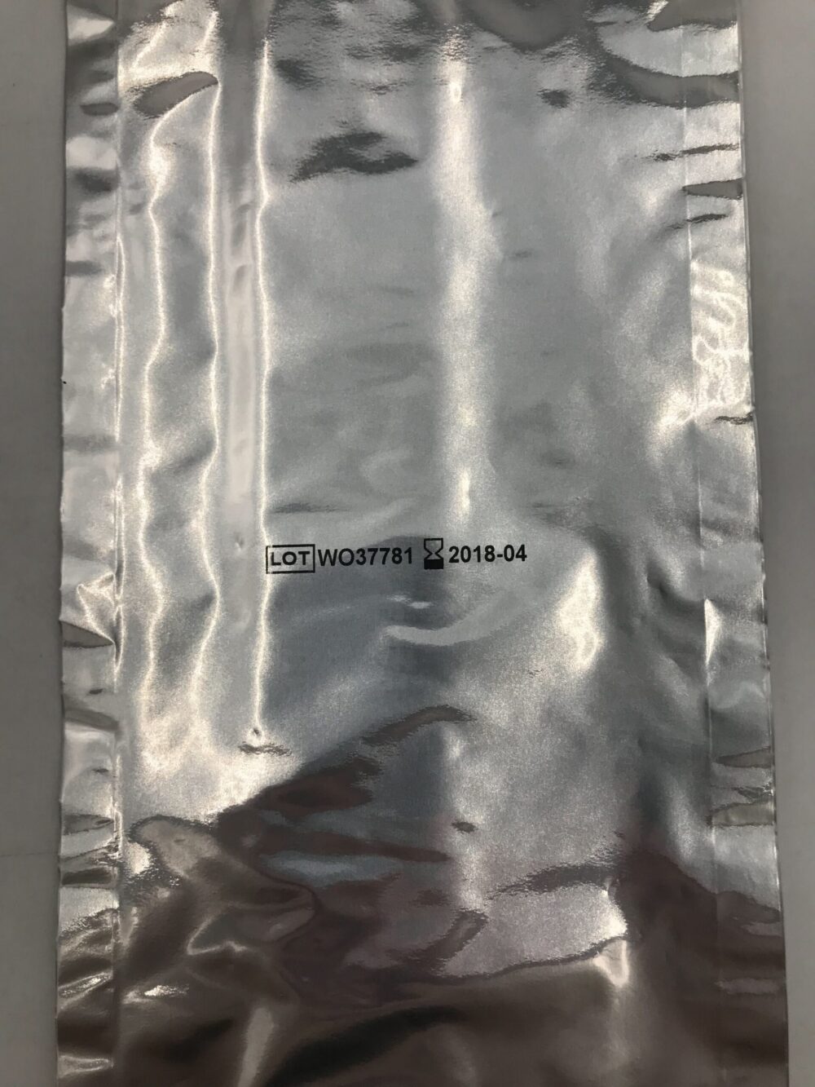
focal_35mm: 28
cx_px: 408
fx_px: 879
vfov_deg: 63.4
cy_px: 544
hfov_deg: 49.8
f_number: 1.8
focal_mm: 3.99
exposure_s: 1/120
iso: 40
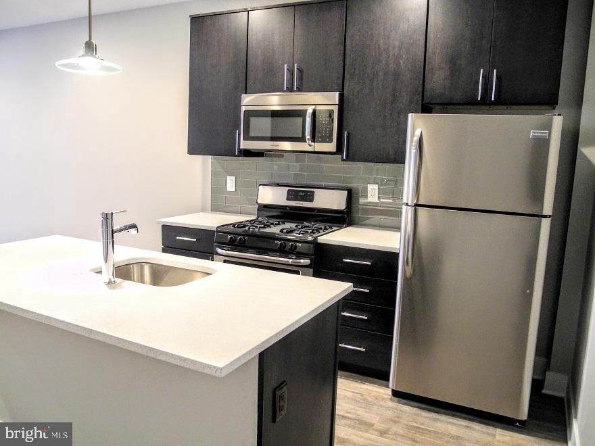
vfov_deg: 63.4
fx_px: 361
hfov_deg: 79.0
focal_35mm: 21
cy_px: 223
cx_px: 298
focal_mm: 4.5
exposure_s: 1/12.8
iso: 400
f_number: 2.8
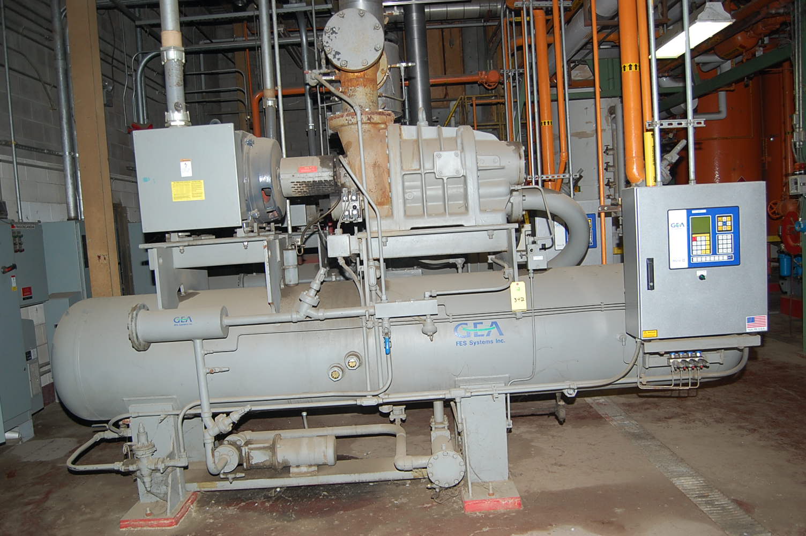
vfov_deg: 45.6
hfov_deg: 64.6
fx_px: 638
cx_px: 403
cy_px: 268
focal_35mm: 28
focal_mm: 19
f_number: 4
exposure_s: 1/60
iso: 400
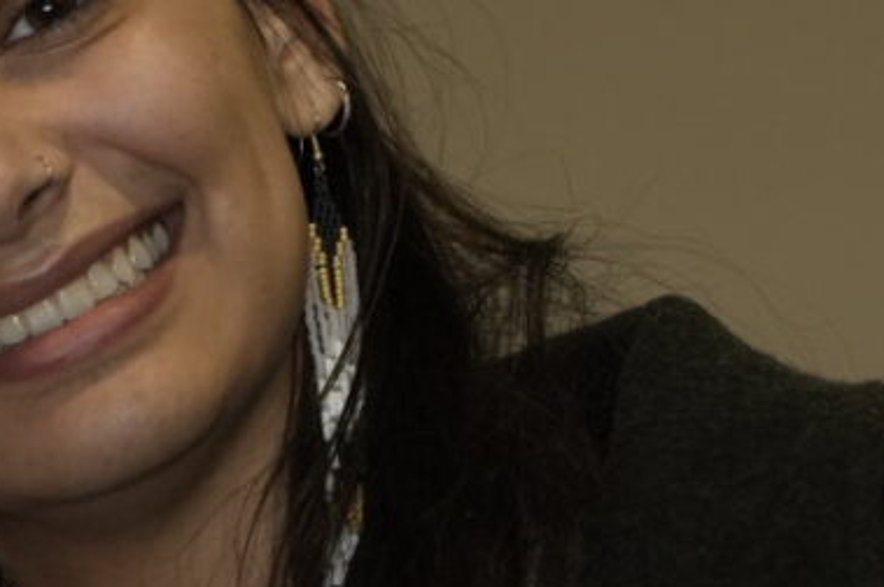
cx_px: -686
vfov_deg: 2.5
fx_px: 13444
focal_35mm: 548
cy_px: 786
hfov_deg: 3.7
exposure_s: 1/100
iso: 1600
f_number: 5
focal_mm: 135
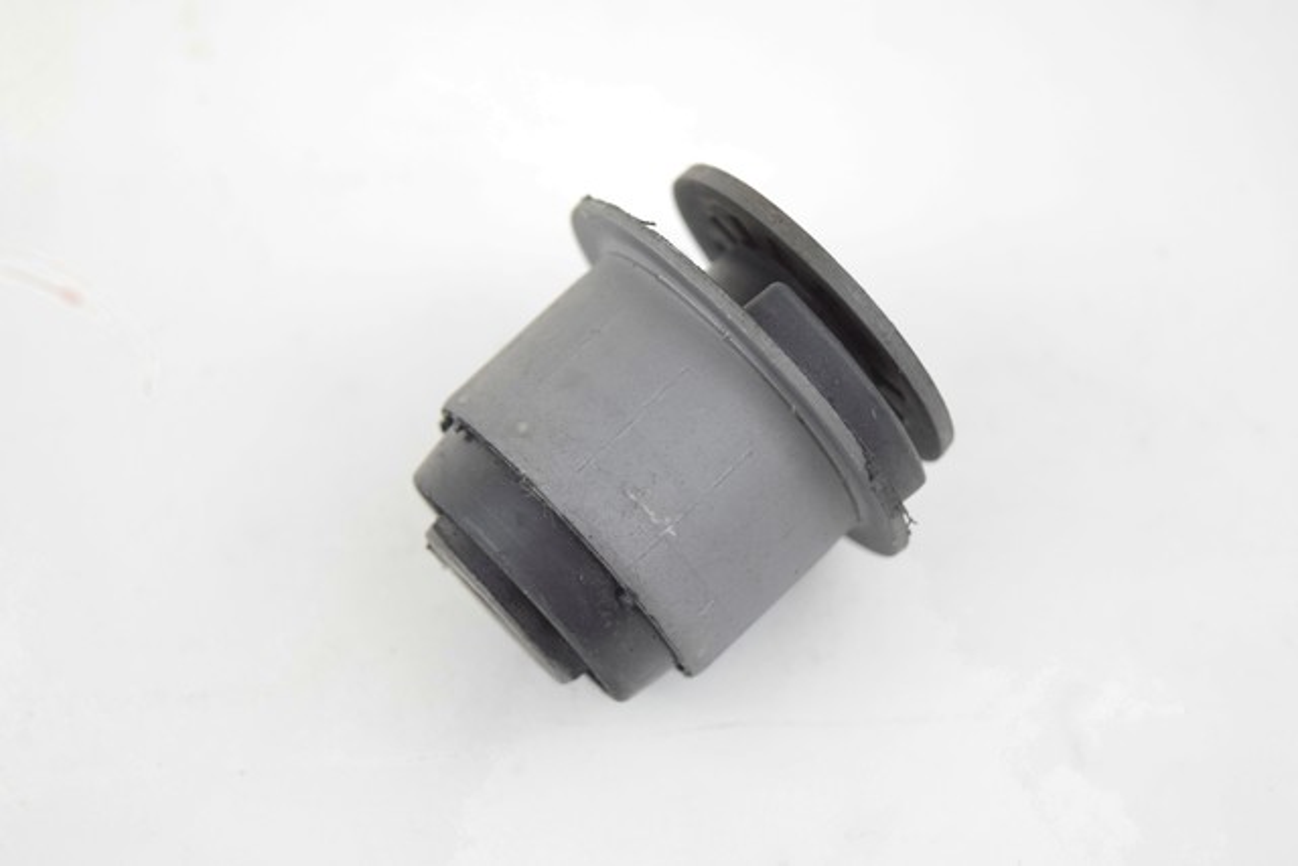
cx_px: 649
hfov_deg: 29.9
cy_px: 433
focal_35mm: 68
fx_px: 2434
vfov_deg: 20.2
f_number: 5
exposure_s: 1/60
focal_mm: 45
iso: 2200
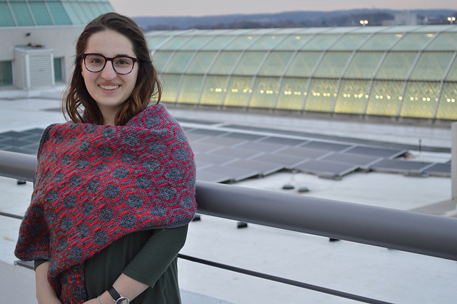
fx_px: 913
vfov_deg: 18.9
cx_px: 228
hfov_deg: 28.1
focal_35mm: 72
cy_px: 152
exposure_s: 1/50
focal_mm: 48
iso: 400
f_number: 5.6
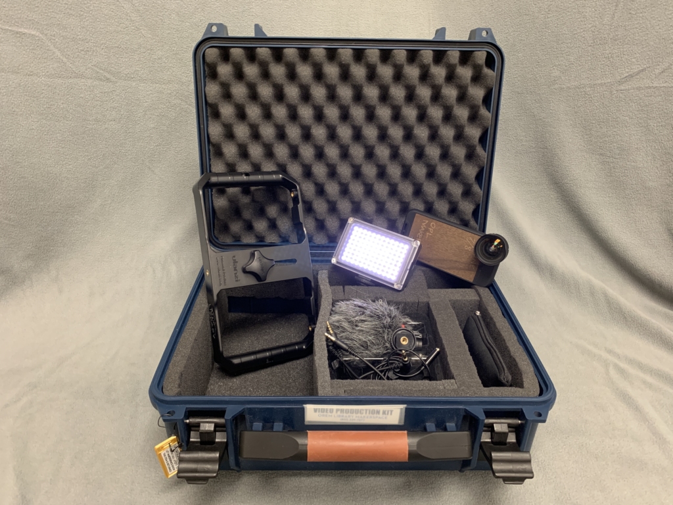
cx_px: 336
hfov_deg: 67.3
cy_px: 252
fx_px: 505
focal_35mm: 26
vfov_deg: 53.1
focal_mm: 4.25
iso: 250
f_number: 1.8
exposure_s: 1/48
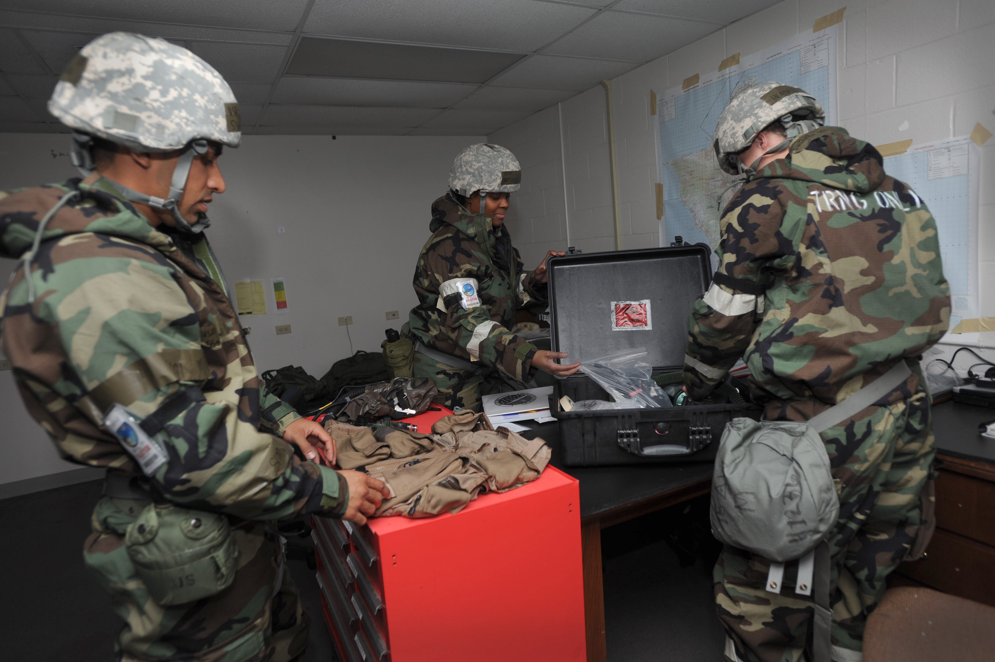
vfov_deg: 57.2
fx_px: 608
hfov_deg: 78.6
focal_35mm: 22
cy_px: 331
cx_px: 498
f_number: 3.5
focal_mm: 22
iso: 250
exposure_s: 1/160
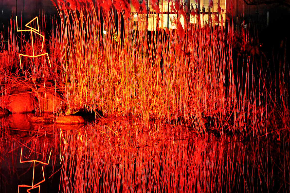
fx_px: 668
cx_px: 105
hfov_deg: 24.4
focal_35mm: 83
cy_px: 105
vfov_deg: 16.4
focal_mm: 40
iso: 800
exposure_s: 1/4
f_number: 4
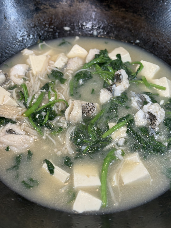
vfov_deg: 39.7
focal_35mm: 48
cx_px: 86
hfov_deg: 30.3
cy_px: 114
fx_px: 316
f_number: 1.78
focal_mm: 6.76
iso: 50
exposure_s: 1/60
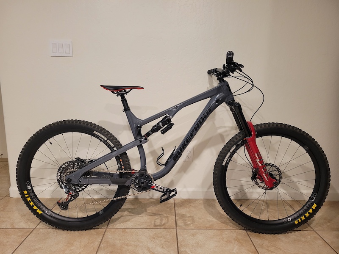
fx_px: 255
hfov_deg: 67.3
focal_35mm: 26
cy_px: 127
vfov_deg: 53.1
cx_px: 170
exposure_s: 1/40
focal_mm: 5.4
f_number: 1.8
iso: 250
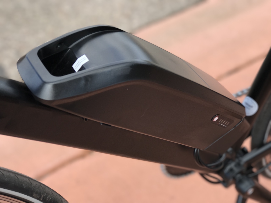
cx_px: 136
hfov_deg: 33.8
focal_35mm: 57
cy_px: 102
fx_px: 446
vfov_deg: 25.7
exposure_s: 1/170
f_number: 2.8
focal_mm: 6.6
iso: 20
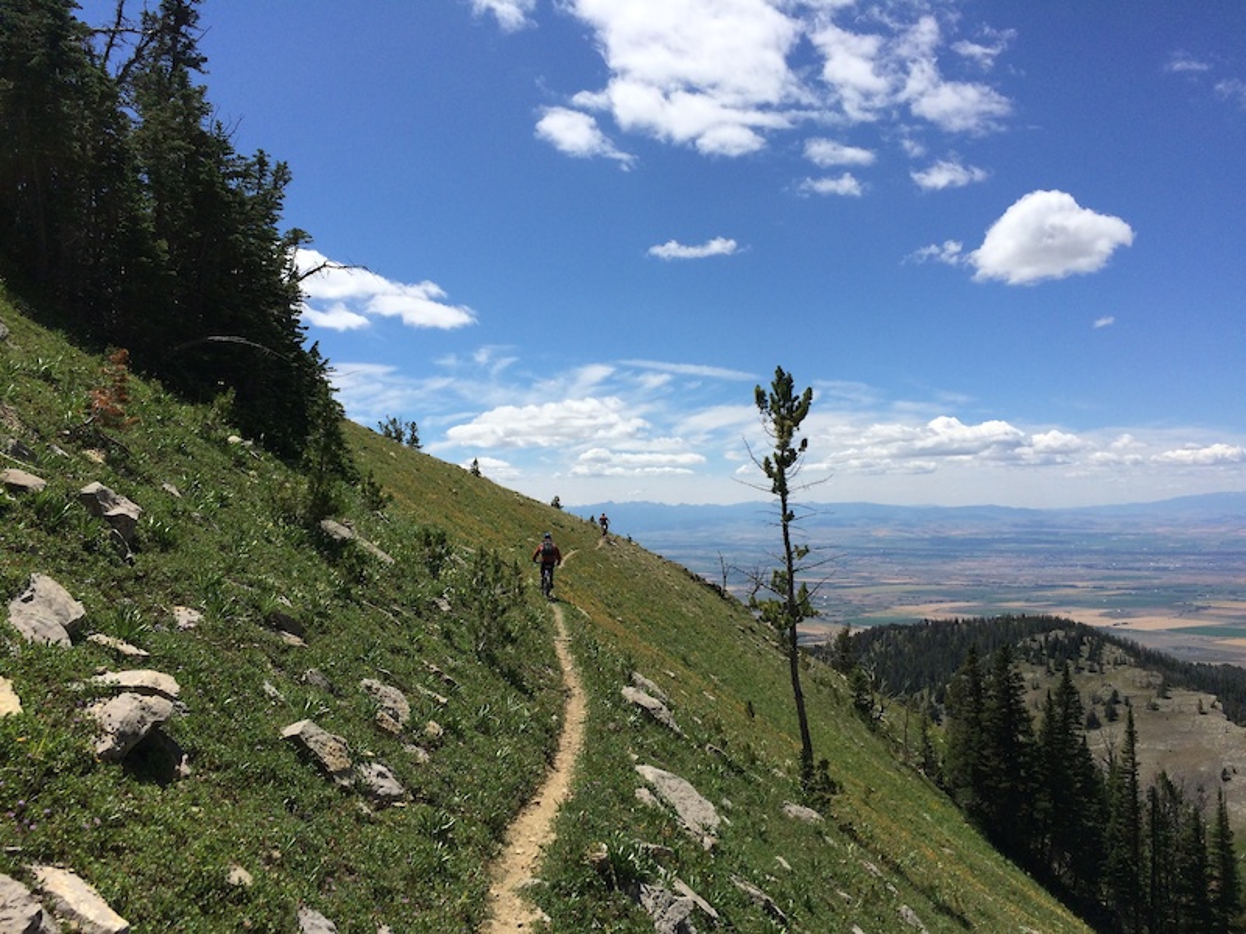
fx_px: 1044
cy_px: 467
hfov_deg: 61.7
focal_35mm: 29
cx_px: 623
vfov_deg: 48.2
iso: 32
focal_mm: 4.15
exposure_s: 1/3731
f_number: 2.2
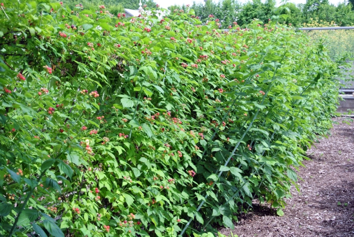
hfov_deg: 35.6
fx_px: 551
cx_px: 177
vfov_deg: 24.3
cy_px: 118
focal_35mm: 56
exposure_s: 1/160
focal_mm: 21.1
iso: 100
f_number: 5
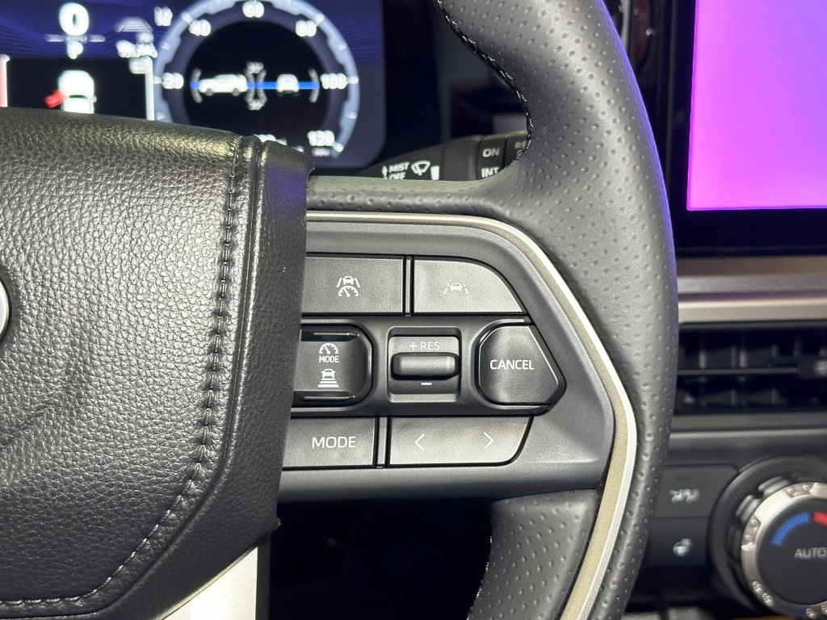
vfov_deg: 30.3
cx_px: 414
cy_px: 310
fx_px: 1147
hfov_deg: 39.7
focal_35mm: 48
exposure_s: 1/40
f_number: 1.78
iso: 320
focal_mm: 6.86
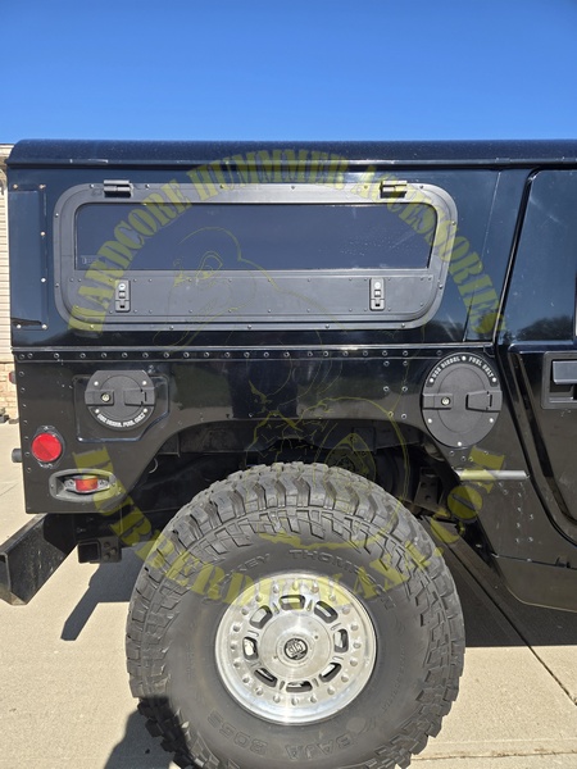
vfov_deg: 73.9
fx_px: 511
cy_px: 384
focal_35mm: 23
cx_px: 288
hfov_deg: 58.9
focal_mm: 5.4
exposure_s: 1/773
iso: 25
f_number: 1.8
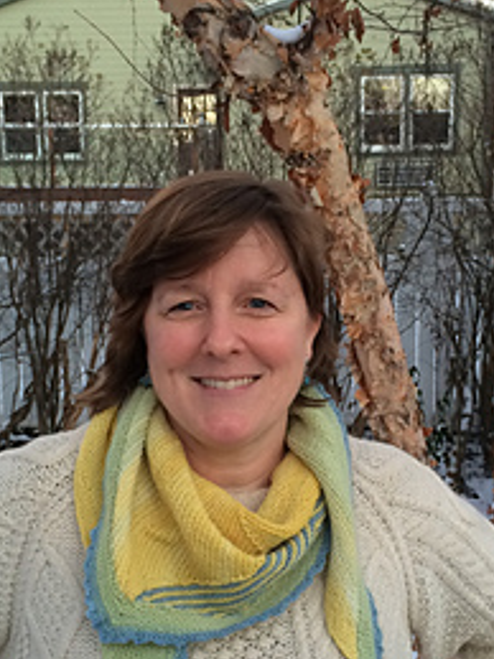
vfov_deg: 34.2
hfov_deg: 26.1
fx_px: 1066
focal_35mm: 56
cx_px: 269
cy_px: 415
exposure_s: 1/30
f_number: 2.2
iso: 100
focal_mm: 4.15
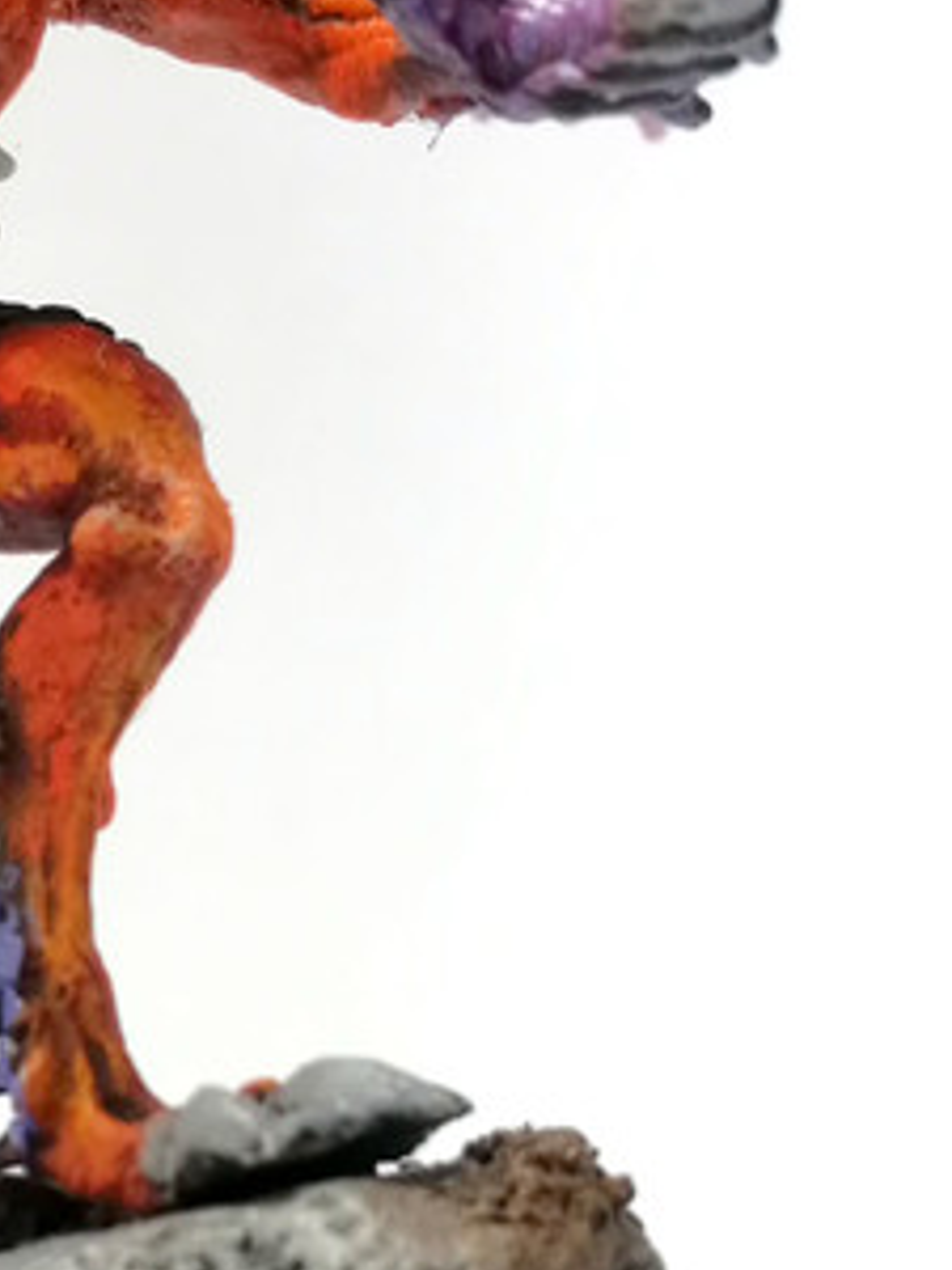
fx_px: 2640
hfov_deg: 19.3
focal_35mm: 72
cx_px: -197
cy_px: 550
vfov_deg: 27.0
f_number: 2.2
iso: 160
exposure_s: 1/40
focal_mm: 4.5
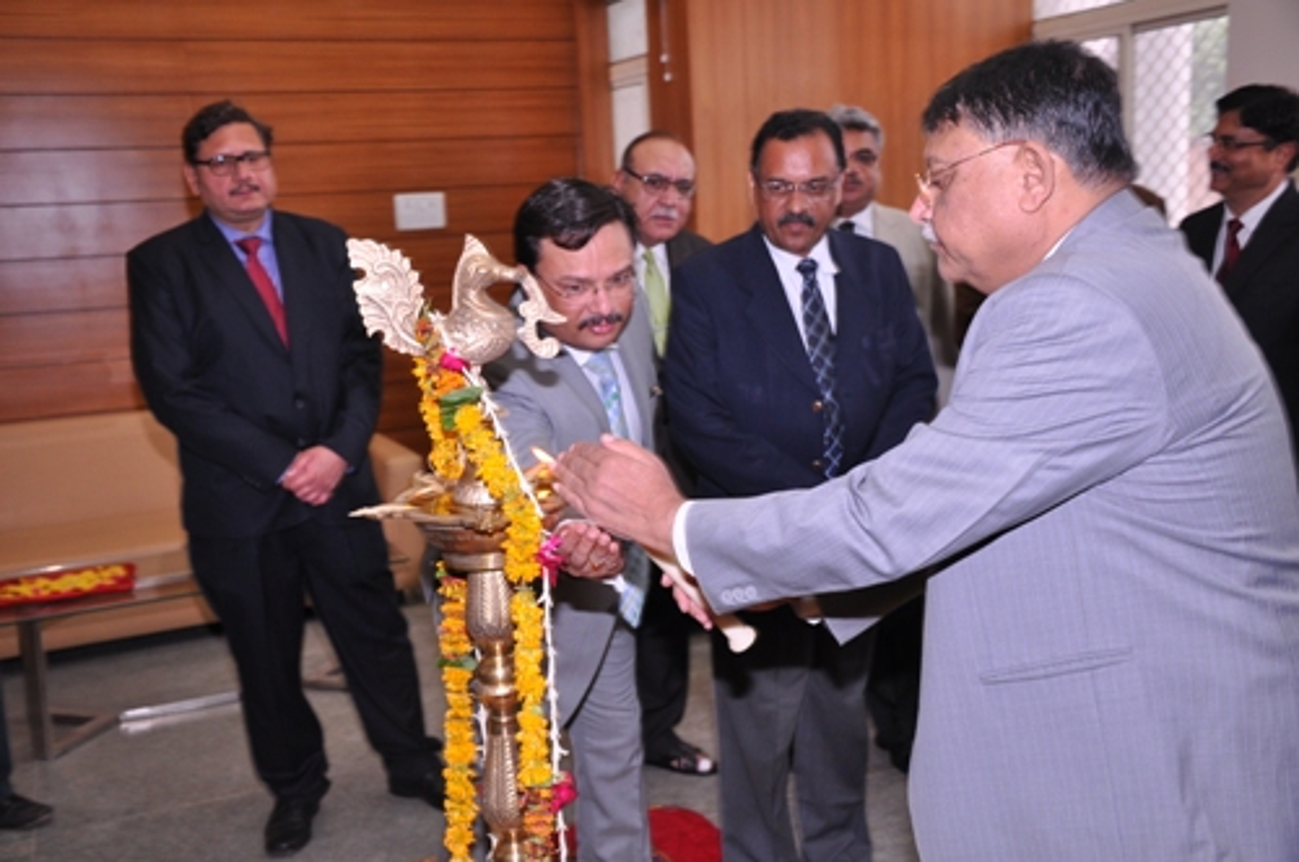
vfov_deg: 34.1
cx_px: 650
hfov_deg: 49.6
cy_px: 431
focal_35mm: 39
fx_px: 1405
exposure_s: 1/60
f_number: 5
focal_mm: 26
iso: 400
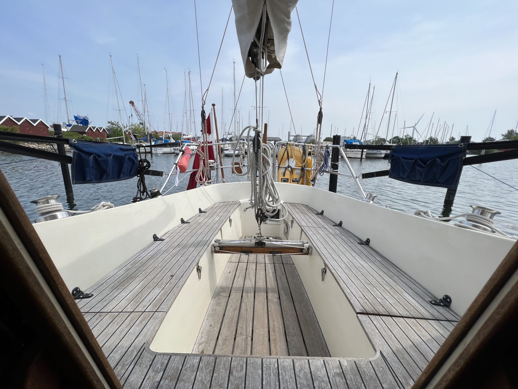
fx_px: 195
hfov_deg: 106.2
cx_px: 259
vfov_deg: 89.9
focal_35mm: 13
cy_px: 194
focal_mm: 1.57
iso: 32
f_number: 1.8
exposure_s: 1/1815
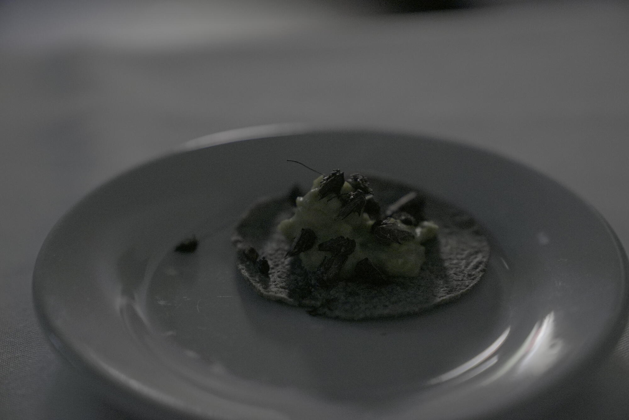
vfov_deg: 19.5
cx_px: 314
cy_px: 210
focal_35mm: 70
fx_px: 1224
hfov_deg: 28.8
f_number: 2.8
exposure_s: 1/60
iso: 16000
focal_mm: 70
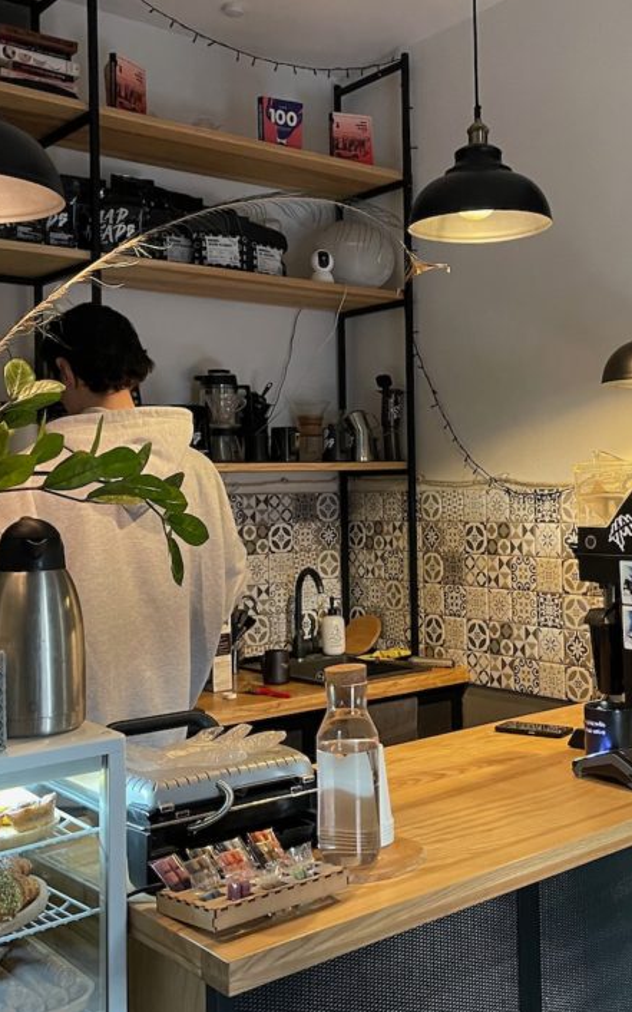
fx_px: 1103
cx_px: 404
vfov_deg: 49.3
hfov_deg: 31.8
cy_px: 482
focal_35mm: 40
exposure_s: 1/40
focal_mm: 5.1
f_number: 1.6
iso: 500
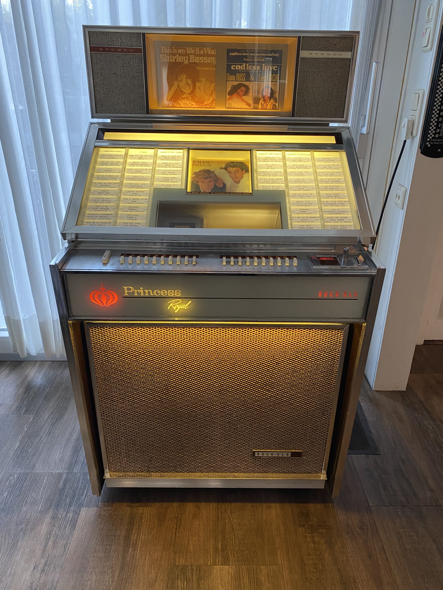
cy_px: 295
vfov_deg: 67.3
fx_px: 444
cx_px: 222
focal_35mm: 26
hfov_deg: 53.1
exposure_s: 1/50
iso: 160
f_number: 1.8
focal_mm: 4.25
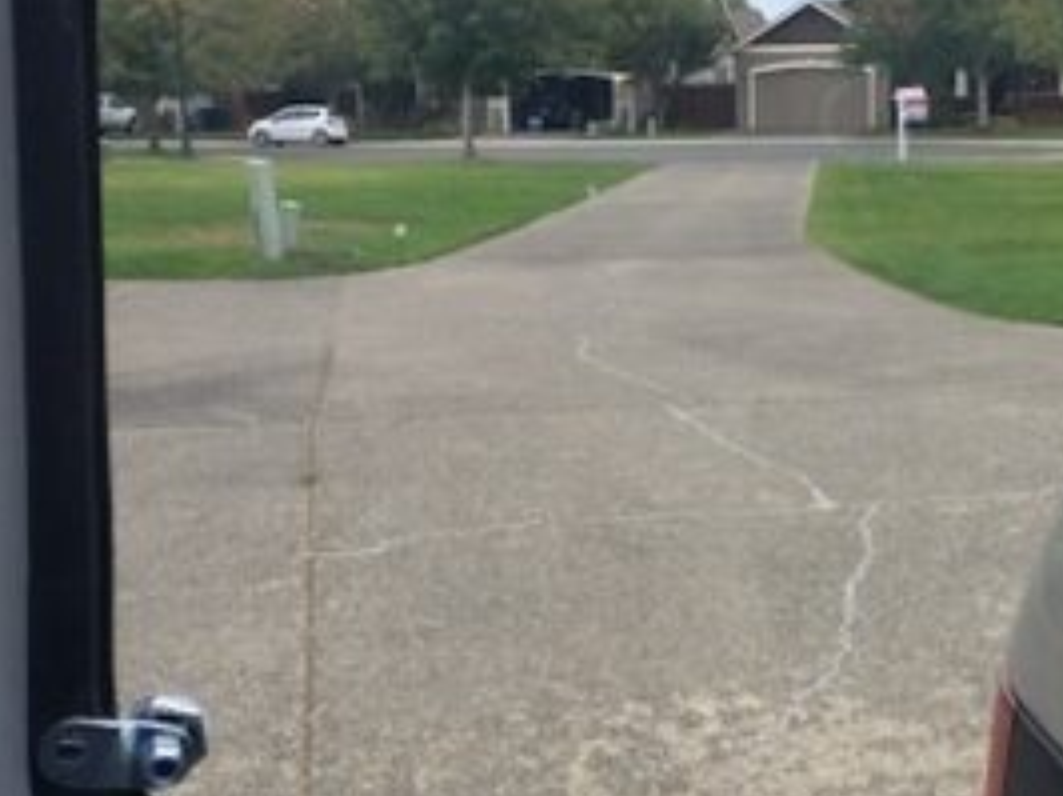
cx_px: 727
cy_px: 392
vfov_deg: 23.6
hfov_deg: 30.9
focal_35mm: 62
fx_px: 1902
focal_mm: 4.15
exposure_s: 1/15
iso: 50
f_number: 2.2
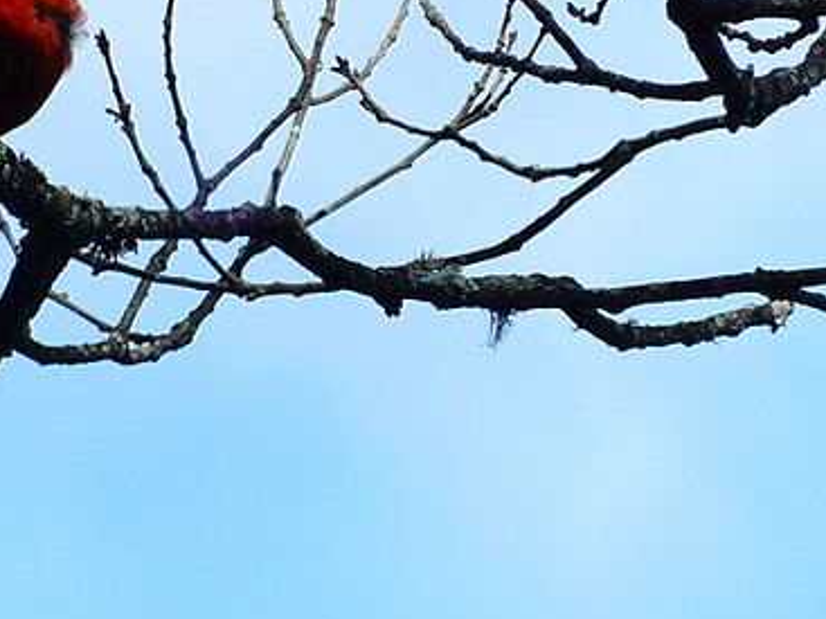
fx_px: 34922
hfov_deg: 1.4
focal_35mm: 1464
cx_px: 214
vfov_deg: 1.0
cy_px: 164
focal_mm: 151
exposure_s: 1/250
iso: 125
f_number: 8
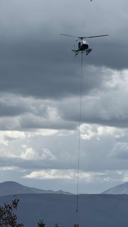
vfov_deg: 13.0
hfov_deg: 7.3
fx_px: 1002
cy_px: 137
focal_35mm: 166
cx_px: 95
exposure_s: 1/2283
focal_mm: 15.66
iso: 50
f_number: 2.8
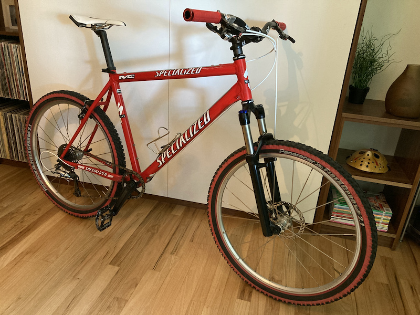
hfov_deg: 63.4
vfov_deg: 49.7
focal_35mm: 28
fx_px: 340
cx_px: 210
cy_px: 158
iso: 400
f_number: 1.8
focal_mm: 3.99
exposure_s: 1/30
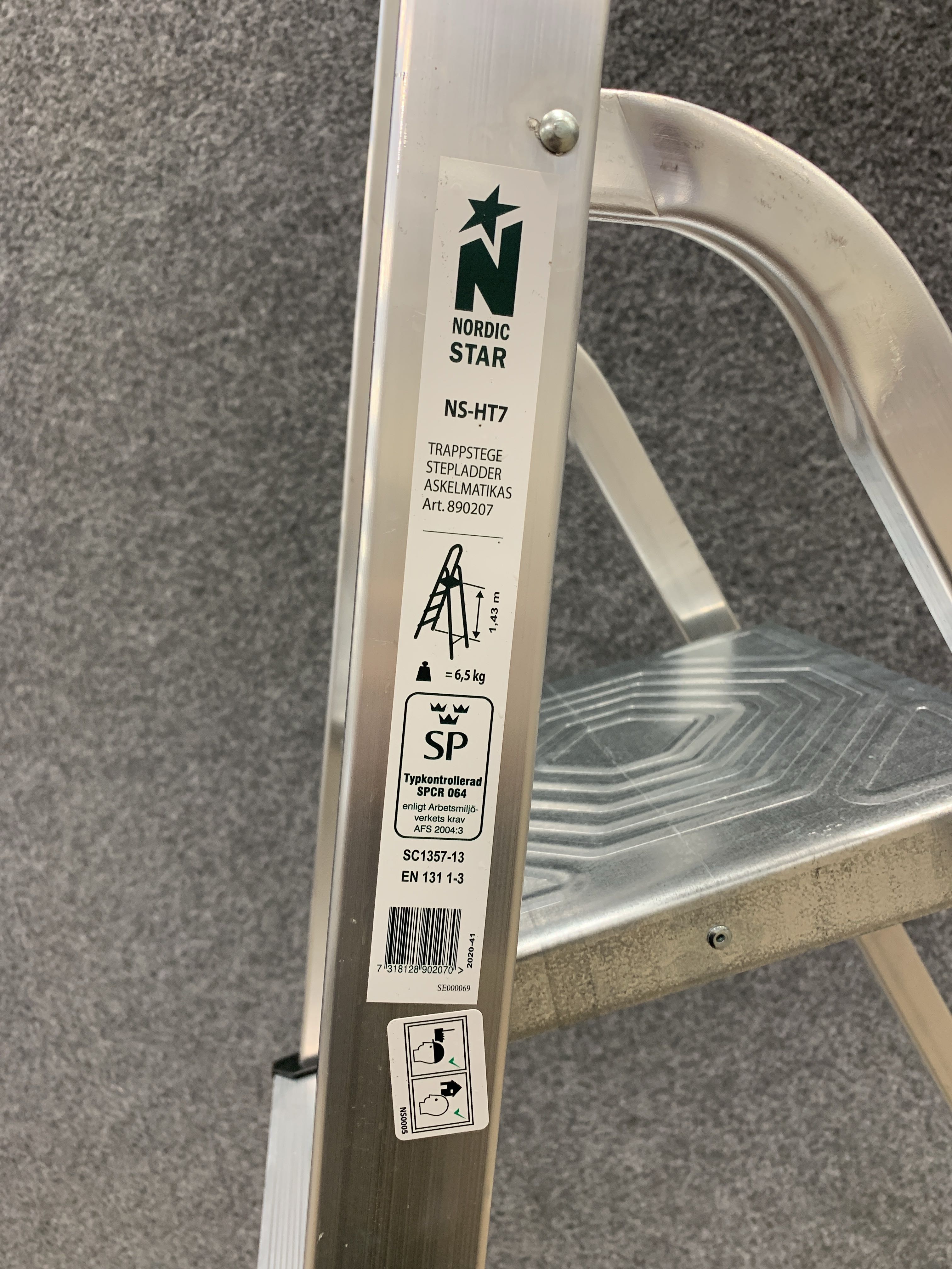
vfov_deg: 67.3
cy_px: 634
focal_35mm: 26
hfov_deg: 53.1
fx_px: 953
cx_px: 476
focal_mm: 4.25
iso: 125
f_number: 1.8
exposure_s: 1/60
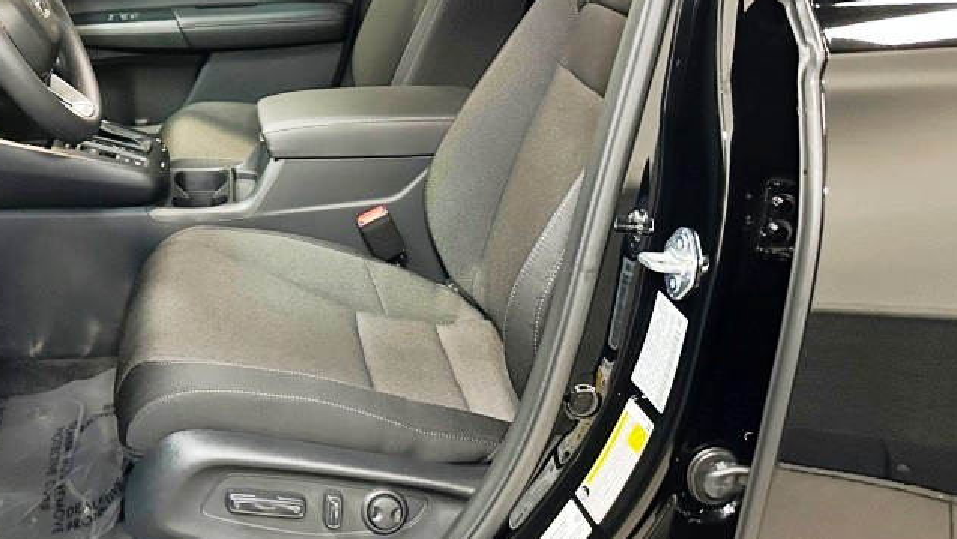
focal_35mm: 42
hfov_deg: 46.3
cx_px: 219
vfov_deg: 28.0
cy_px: 141
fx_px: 1066
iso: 1000
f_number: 1.78
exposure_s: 1/40
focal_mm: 6.86
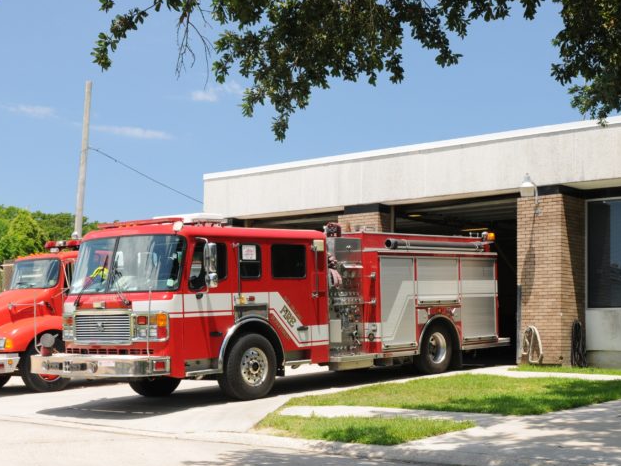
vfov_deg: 25.6
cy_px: 272
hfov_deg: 33.6
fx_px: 1023
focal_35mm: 57
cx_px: 386
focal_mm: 24
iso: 500
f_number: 8
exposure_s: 1/200
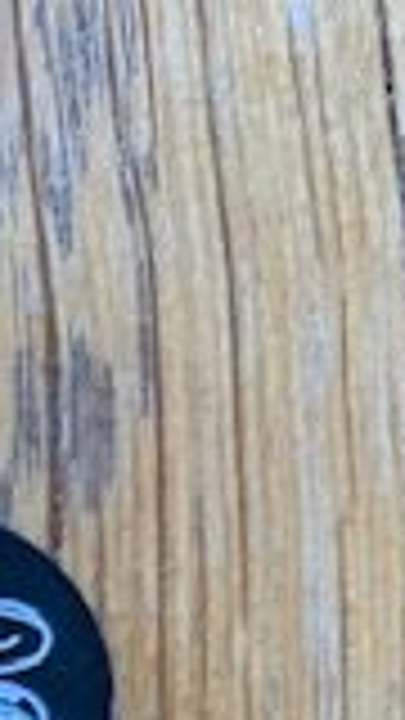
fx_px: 2157
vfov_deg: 17.3
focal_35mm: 113
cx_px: -688
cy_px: 1035
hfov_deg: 9.2
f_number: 1.8
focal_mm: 4.25
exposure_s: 1/79
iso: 100
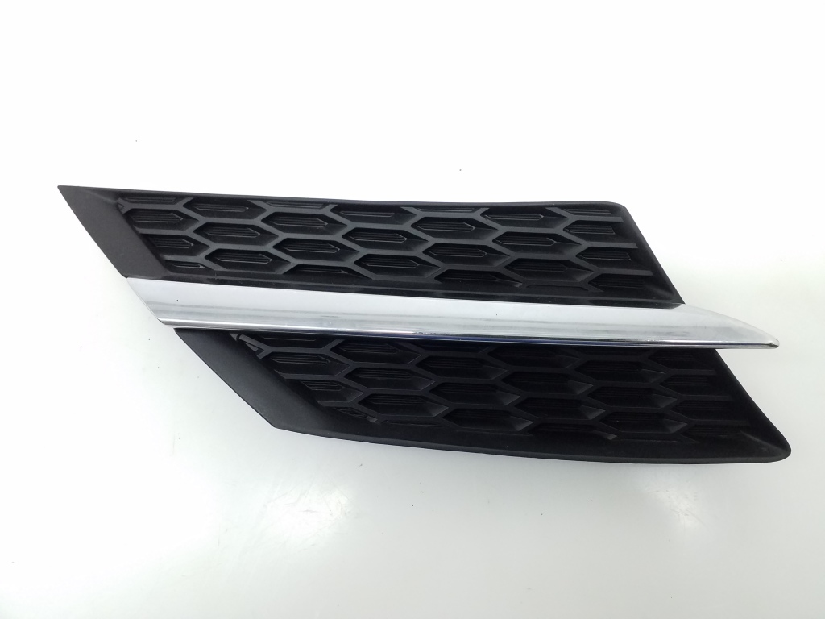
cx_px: 412
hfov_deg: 65.3
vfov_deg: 51.4
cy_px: 310
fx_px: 643
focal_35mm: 27
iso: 200
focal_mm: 3.6
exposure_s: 1/50
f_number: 1.9
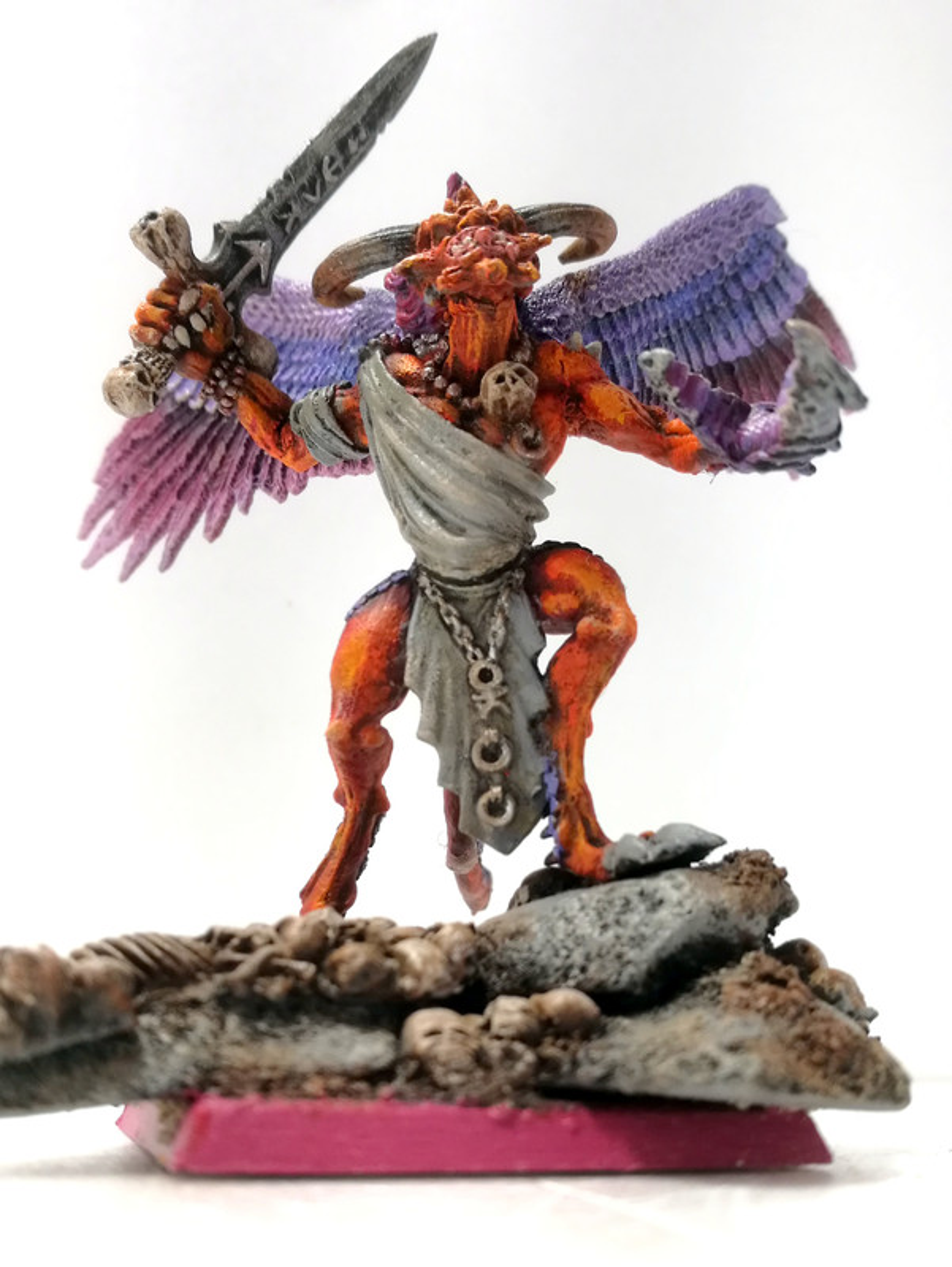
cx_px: 476
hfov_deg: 51.4
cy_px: 634
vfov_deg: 65.3
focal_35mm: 27
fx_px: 989
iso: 160
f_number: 2.2
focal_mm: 4.5
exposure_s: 1/40
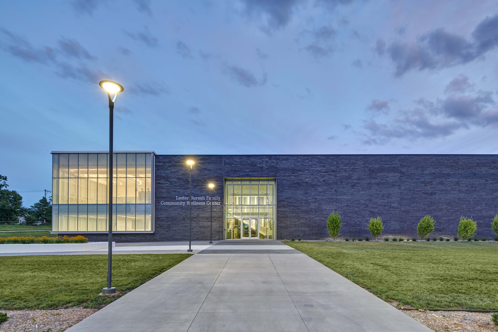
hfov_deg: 86.9
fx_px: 263
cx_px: 249
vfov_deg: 64.6
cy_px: 166
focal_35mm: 19
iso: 100
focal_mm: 19
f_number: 11
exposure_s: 3
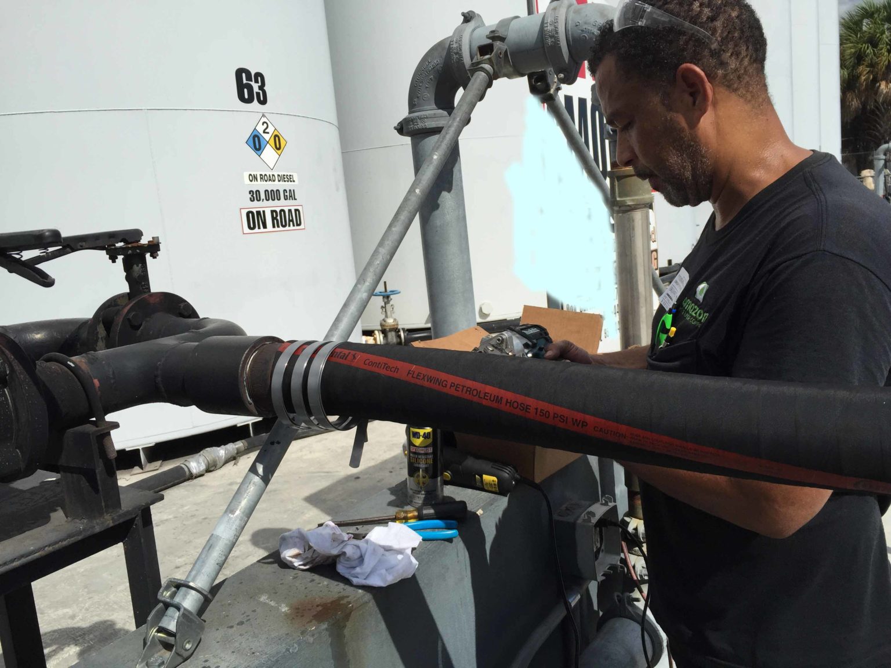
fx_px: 746
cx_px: 446
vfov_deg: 48.2
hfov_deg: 61.7
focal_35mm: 29
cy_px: 334
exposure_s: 1/3300
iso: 32
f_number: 2.2
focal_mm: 4.15
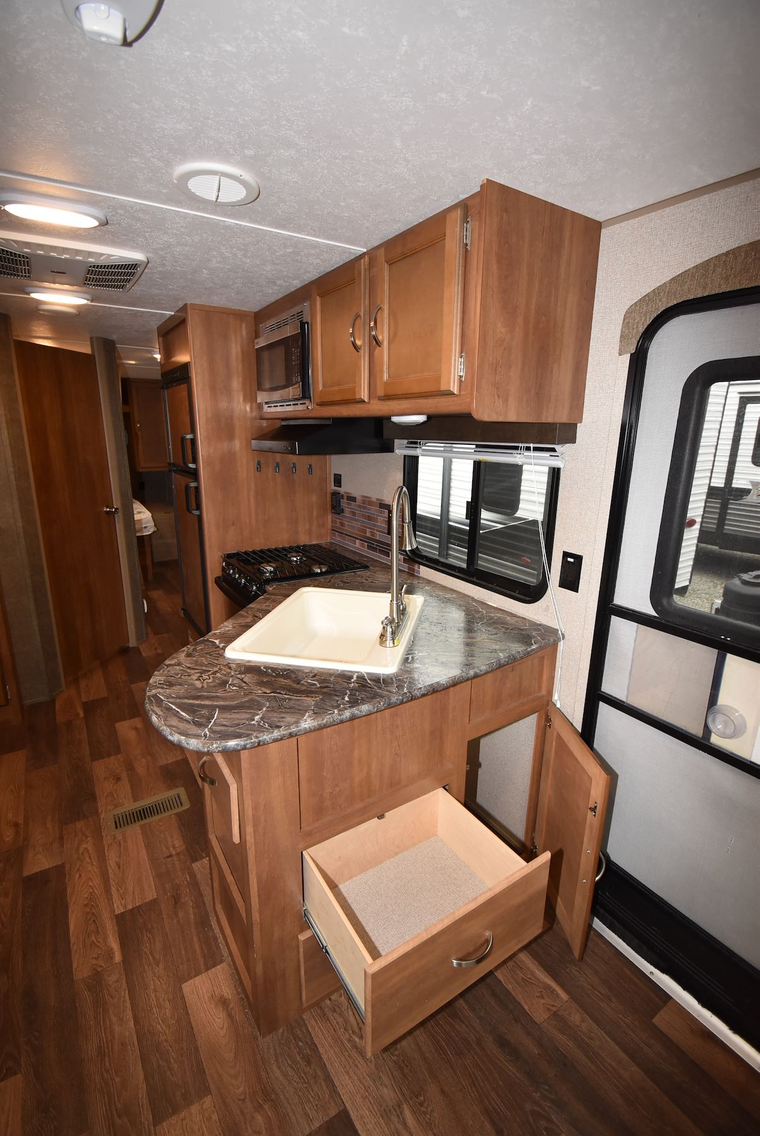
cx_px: 380
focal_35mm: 15
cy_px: 568
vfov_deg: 100.3
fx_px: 474
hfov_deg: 77.5
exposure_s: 1/60
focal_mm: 10
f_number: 4.5
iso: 800
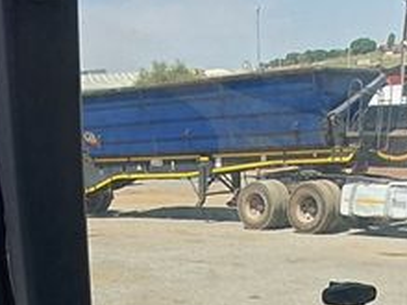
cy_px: 516
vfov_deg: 17.6
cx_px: 135
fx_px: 835
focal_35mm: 71
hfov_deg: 27.2
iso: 50
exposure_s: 1/452
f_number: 2.2
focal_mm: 1.8
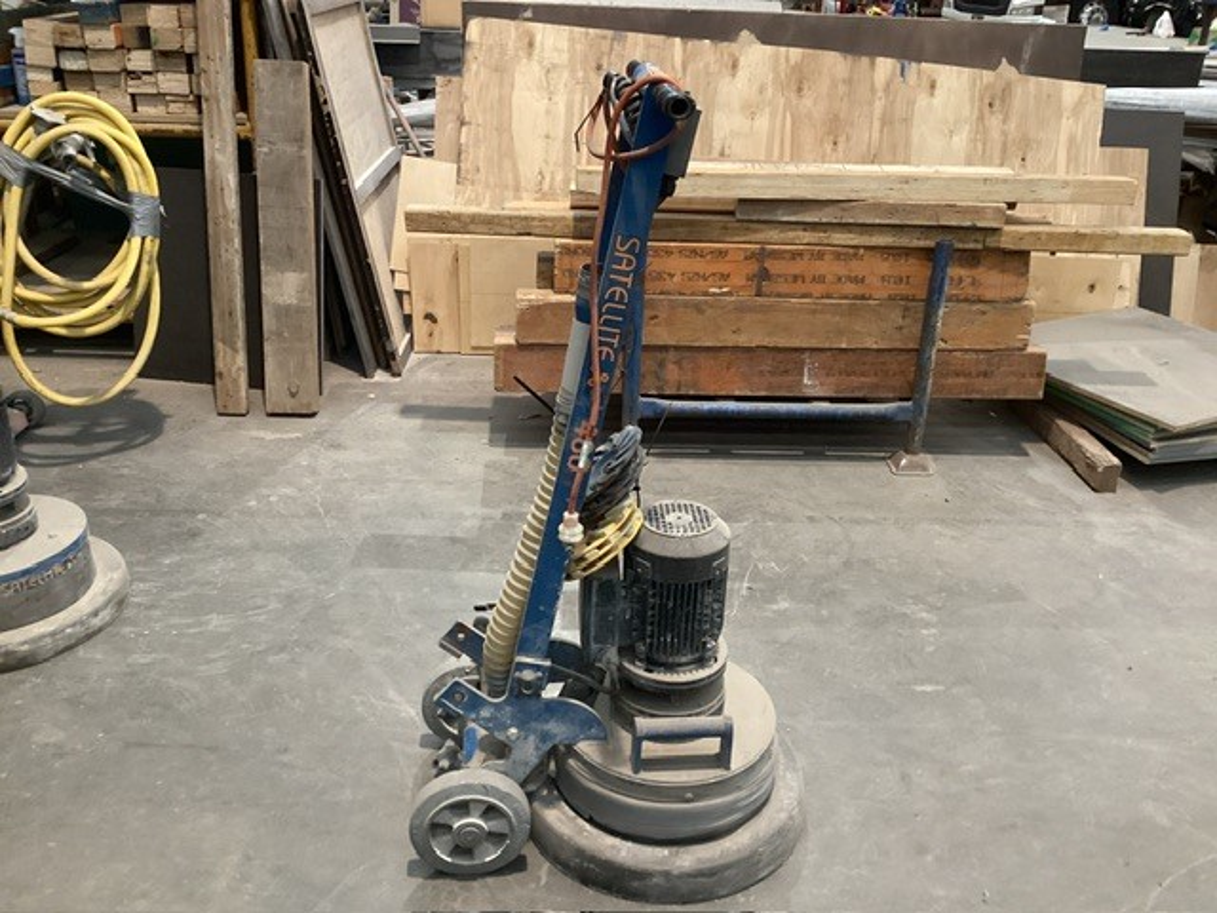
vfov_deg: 45.4
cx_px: 608
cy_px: 456
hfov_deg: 58.4
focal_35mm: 31
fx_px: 1090
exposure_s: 1/30
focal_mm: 3.3
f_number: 2.4
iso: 320
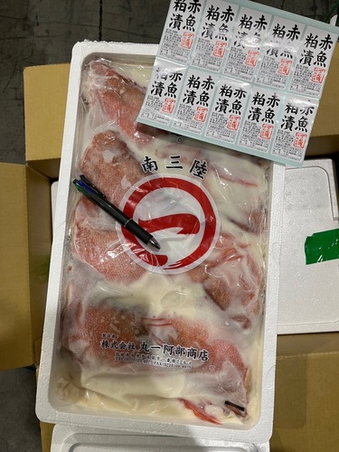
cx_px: 170
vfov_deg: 67.3
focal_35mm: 26
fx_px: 339
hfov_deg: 53.1
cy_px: 226
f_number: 1.6
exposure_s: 1/50
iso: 100
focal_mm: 5.1
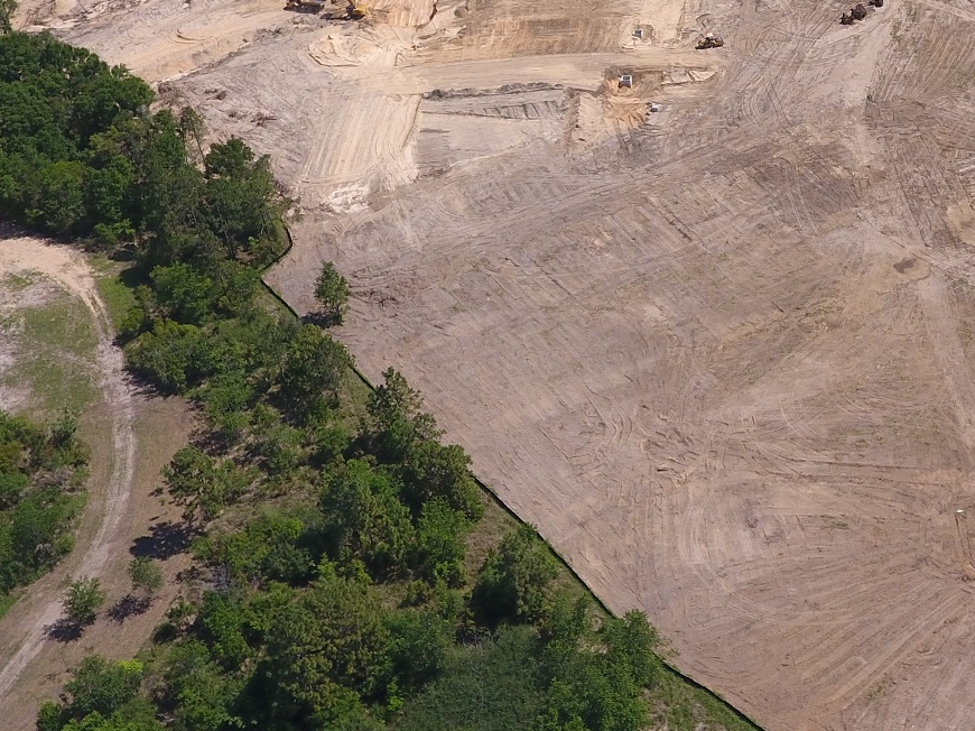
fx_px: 1295
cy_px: 101
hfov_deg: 38.2
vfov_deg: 30.4
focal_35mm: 46
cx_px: 892
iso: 100
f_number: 2.8
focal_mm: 3.61
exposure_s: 1/940
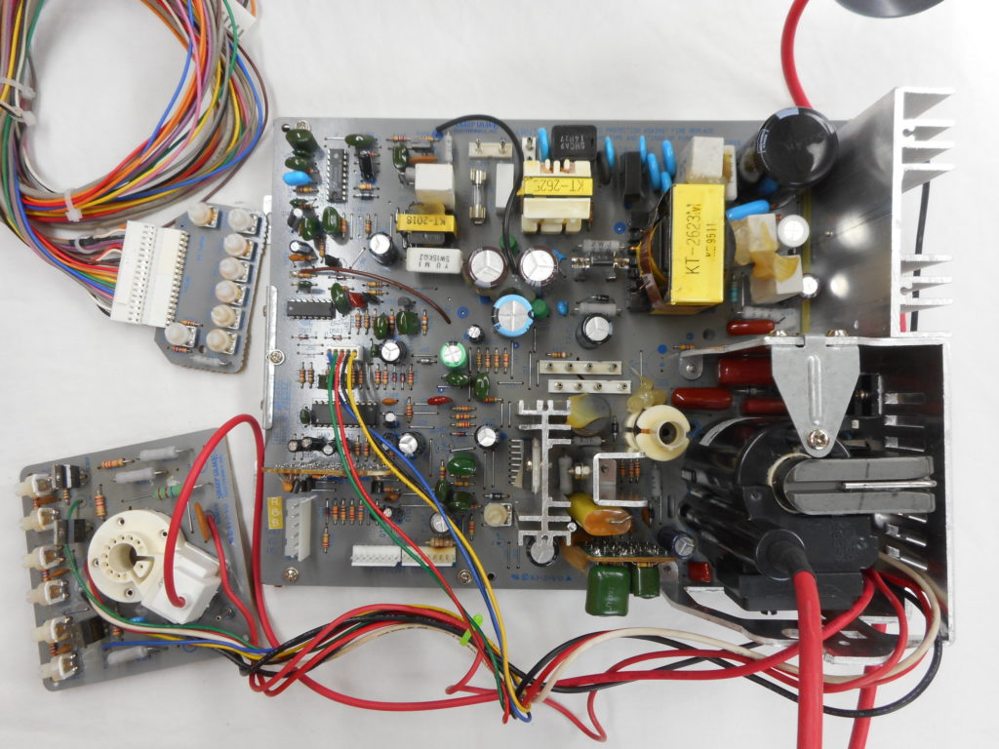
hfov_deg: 69.4
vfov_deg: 54.9
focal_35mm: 25
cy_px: 374
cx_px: 500
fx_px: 721
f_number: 3.7
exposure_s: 1/30
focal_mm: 4.5
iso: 160
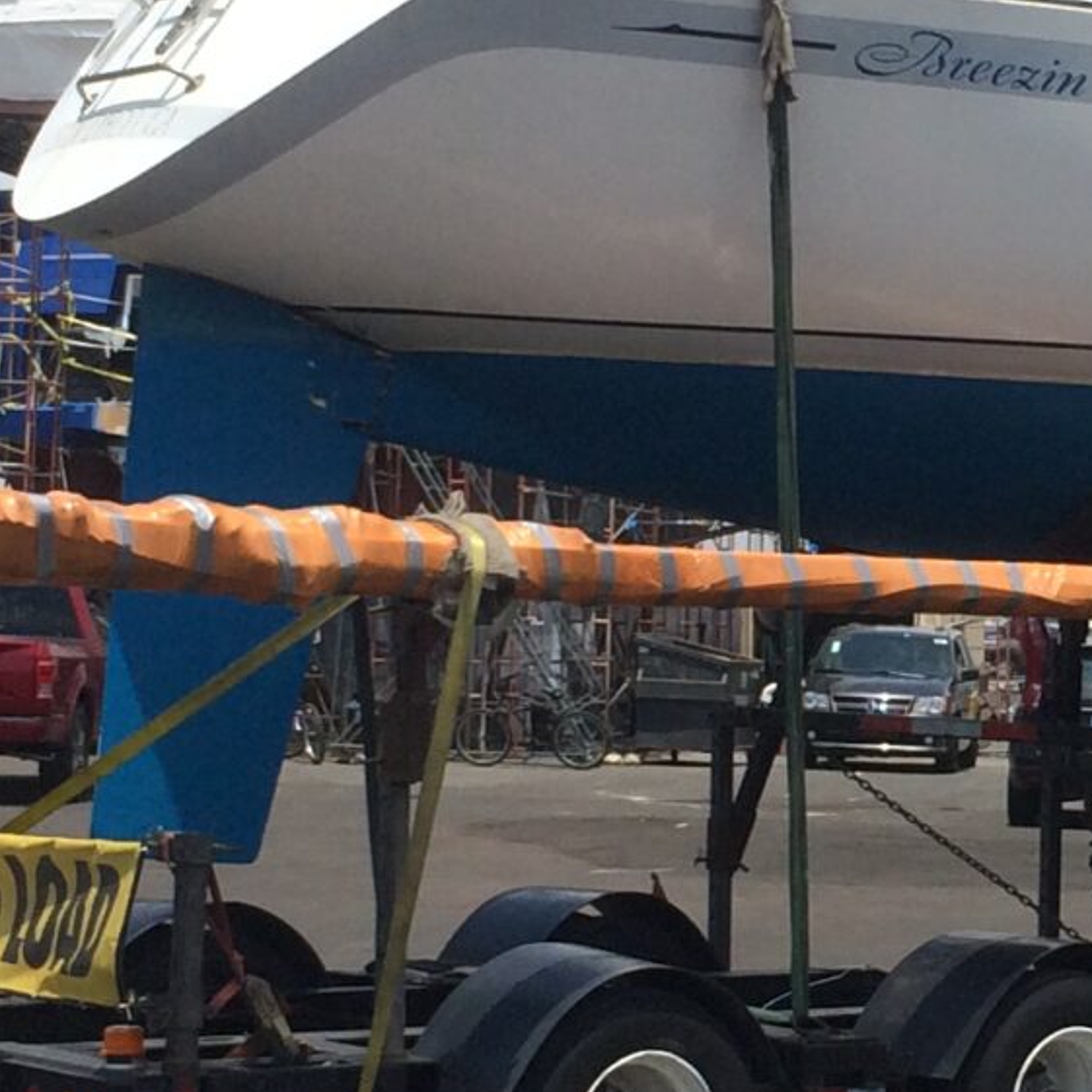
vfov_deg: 14.9
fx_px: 4176
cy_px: 590
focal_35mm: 117
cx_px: 1182
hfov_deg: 14.6
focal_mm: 4.15
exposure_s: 1/3425
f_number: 2.2
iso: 32
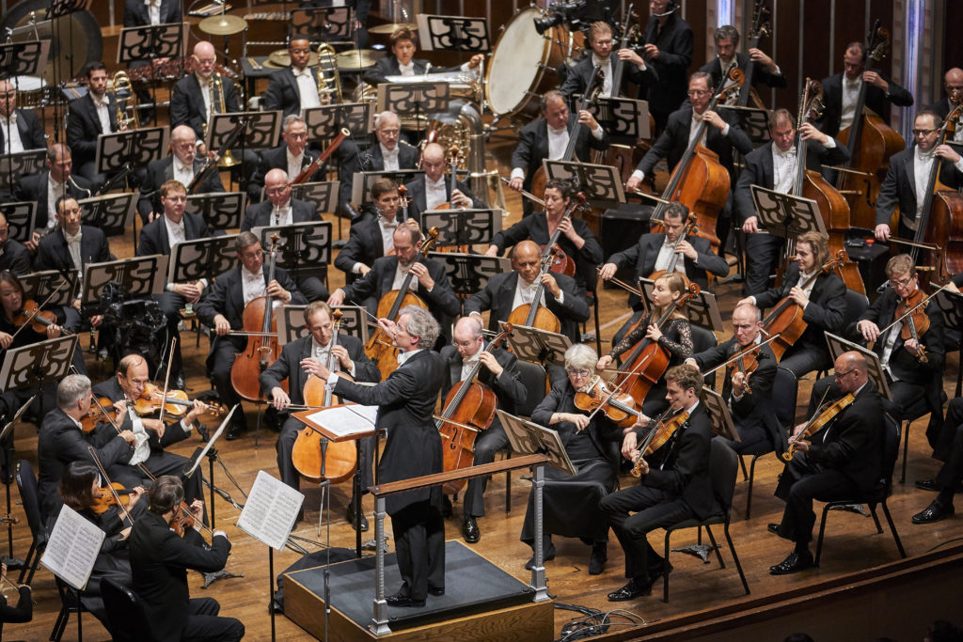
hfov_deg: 12.7
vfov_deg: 8.5
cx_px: 482
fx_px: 4334
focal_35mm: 162
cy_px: 321
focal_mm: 162
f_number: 2.8
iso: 2500
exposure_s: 1/500
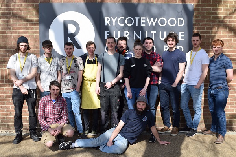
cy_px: 78
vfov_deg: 43.6
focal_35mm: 30
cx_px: 118
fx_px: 197
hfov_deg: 61.9
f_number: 9
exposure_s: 1/320
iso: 200
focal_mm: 20
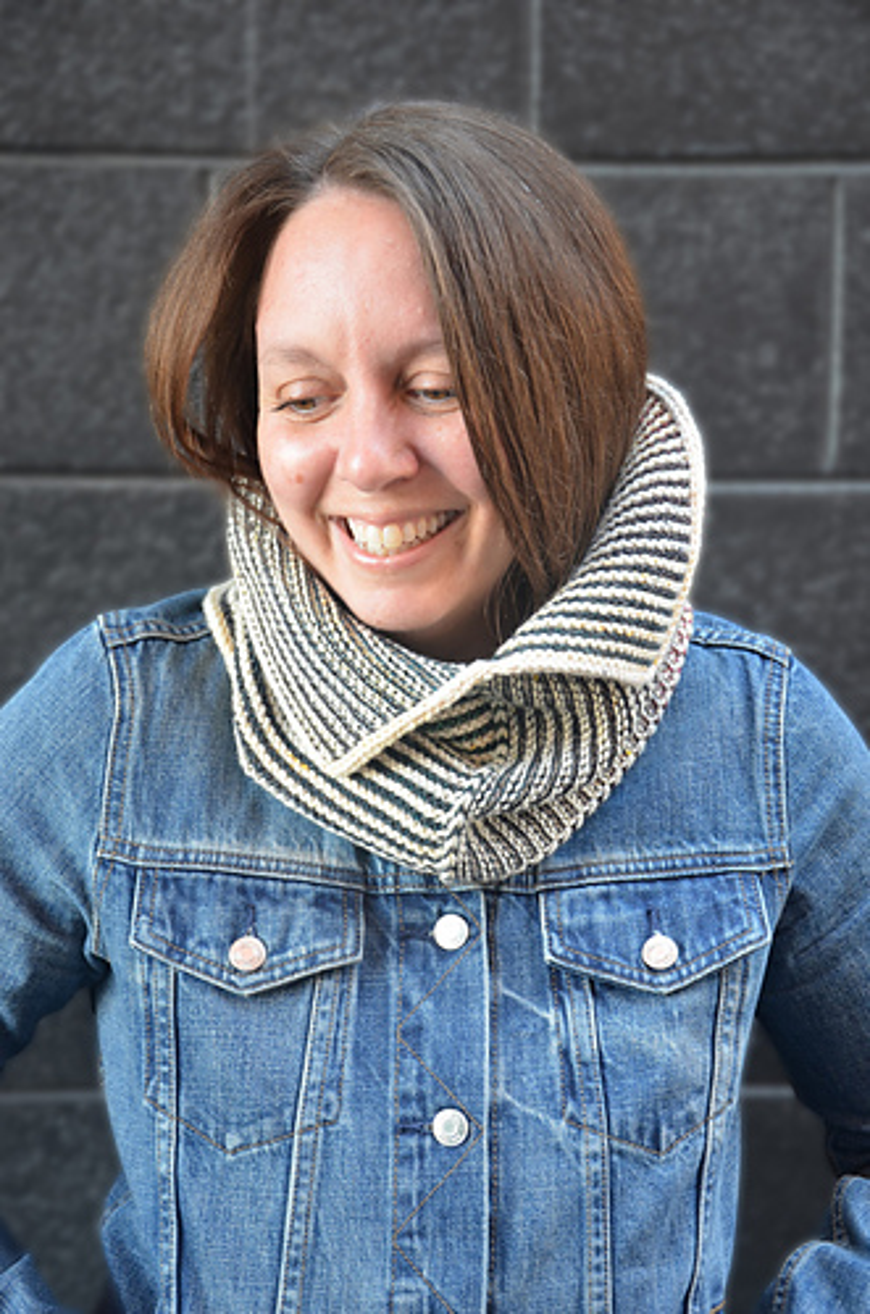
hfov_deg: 21.5
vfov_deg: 32.0
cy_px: 657
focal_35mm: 63
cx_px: 435
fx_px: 2295
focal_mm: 42
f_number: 4.8
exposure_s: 1/30
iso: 280
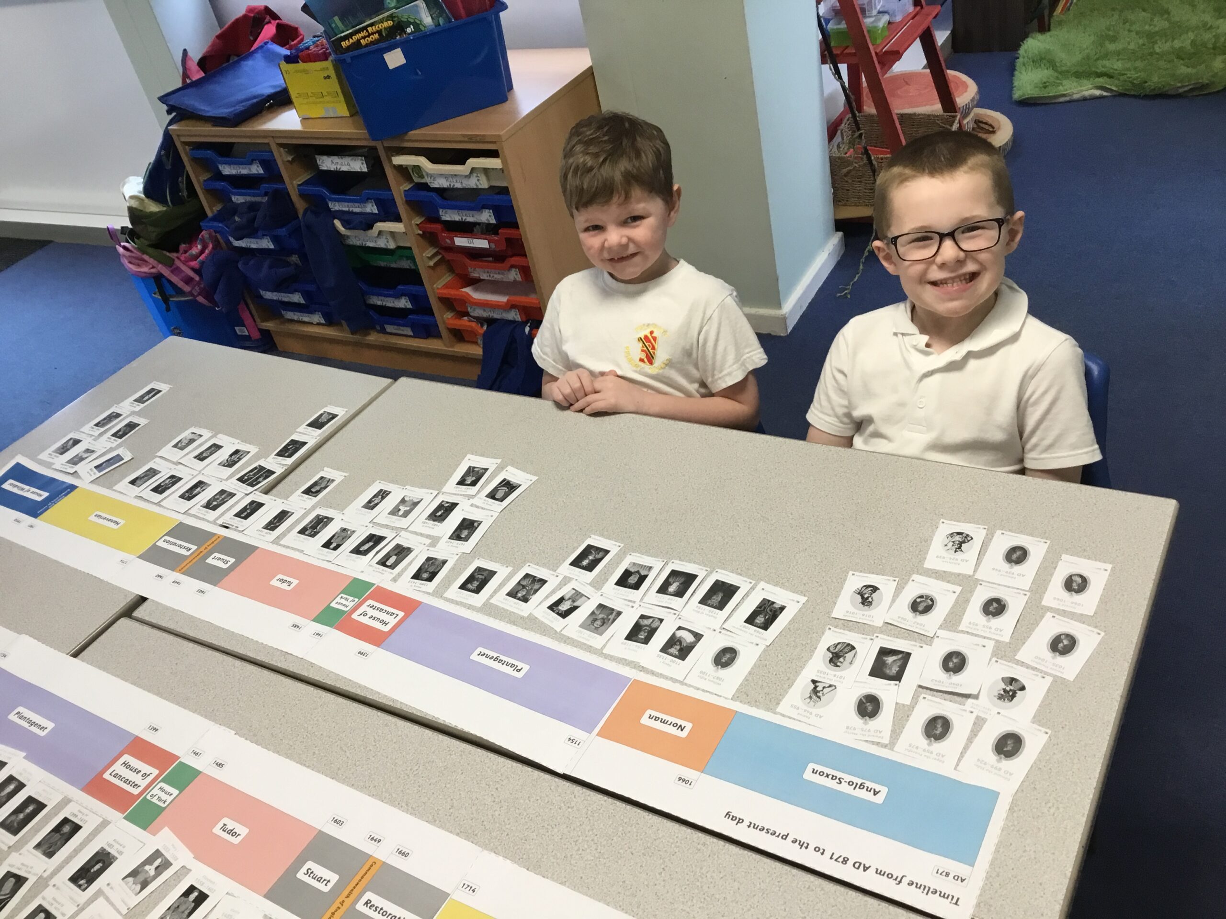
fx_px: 1098
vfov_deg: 45.4
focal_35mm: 31
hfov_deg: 58.4
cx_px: 613
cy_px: 460
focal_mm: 3.3
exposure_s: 1/33
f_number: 2.4
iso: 50
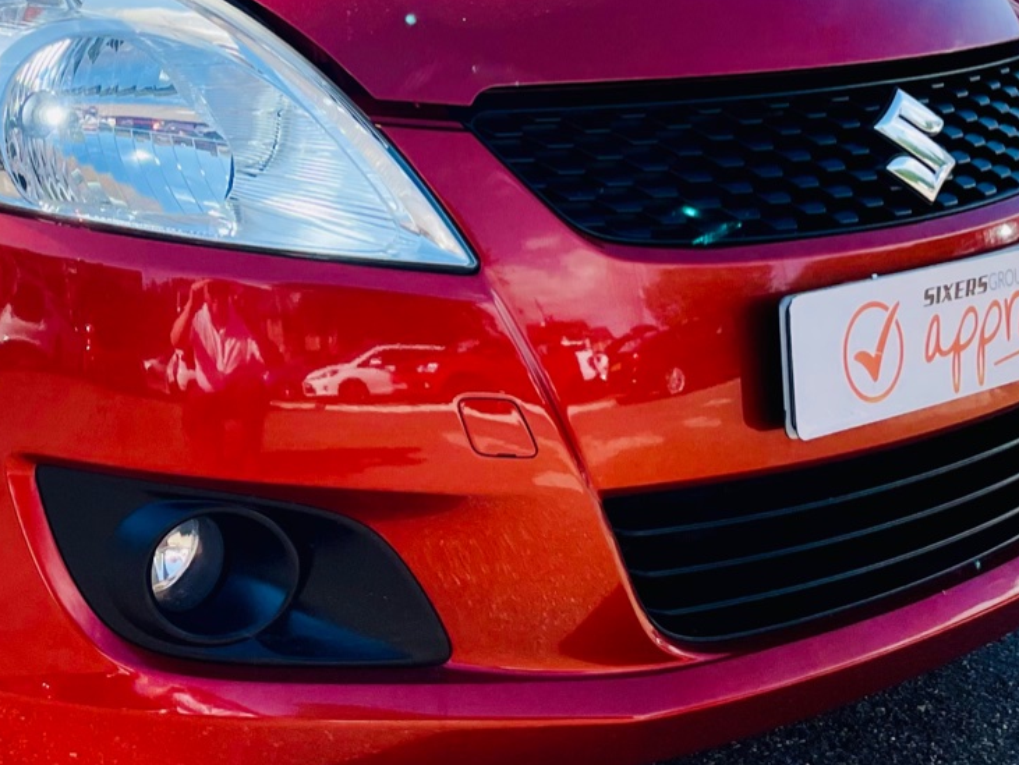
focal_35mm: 61
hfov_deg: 30.3
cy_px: 134
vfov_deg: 23.6
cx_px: 106
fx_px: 1797
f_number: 1.6
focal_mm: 4.2
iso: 32
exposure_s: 1/2053
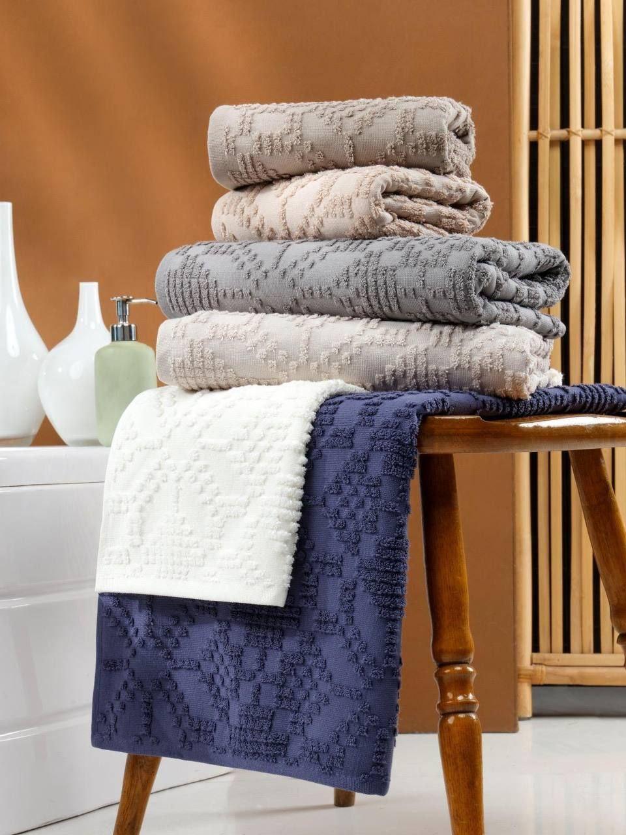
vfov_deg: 71.6
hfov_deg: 56.8
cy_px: 418
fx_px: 579
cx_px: 313
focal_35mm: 24
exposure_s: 1/50
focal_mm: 6.7
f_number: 1.8
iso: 50
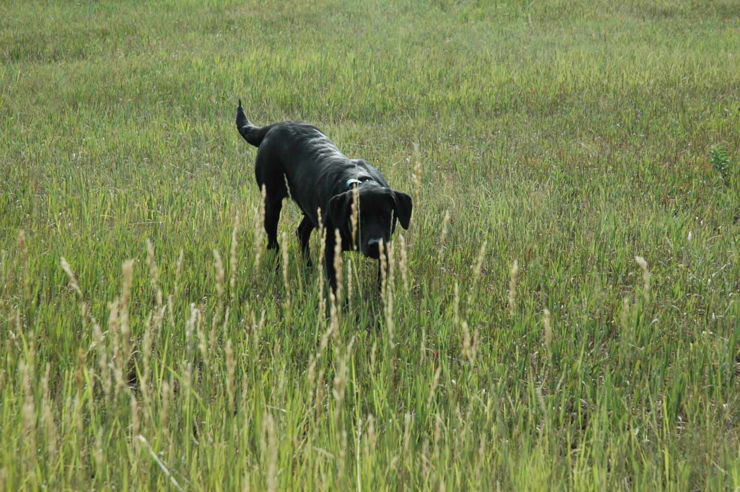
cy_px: 246
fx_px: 2156
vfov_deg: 13.0
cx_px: 370
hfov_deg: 19.5
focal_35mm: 105
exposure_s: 1/400
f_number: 10
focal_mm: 70
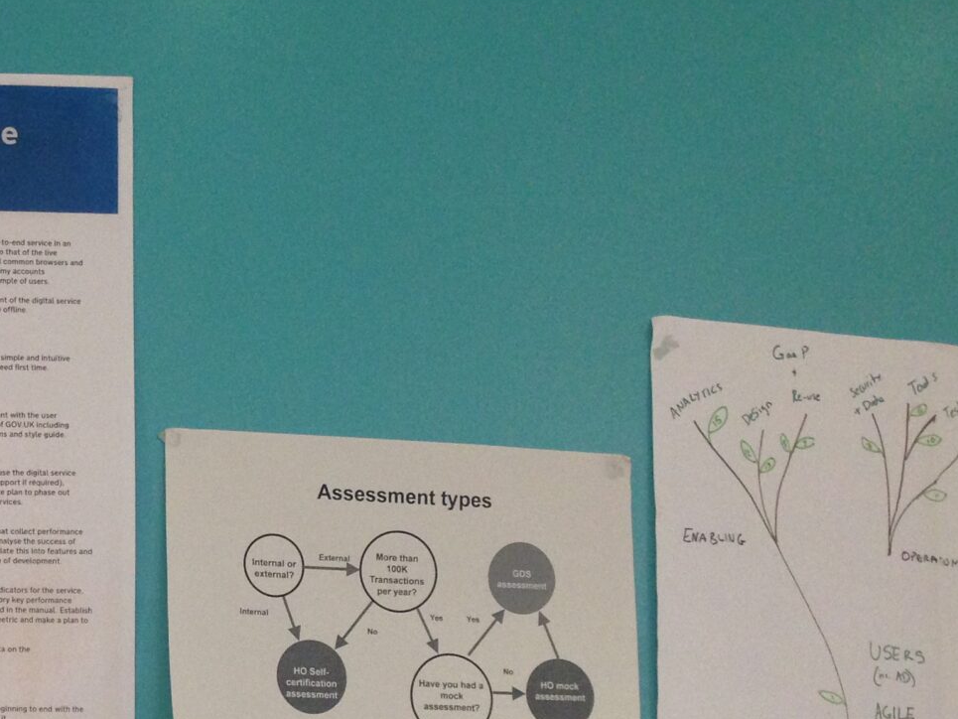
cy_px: 674
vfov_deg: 20.5
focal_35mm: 70
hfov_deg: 26.2
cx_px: -18
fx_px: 1937
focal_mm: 4.12
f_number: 2.4
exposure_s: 1/20
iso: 200
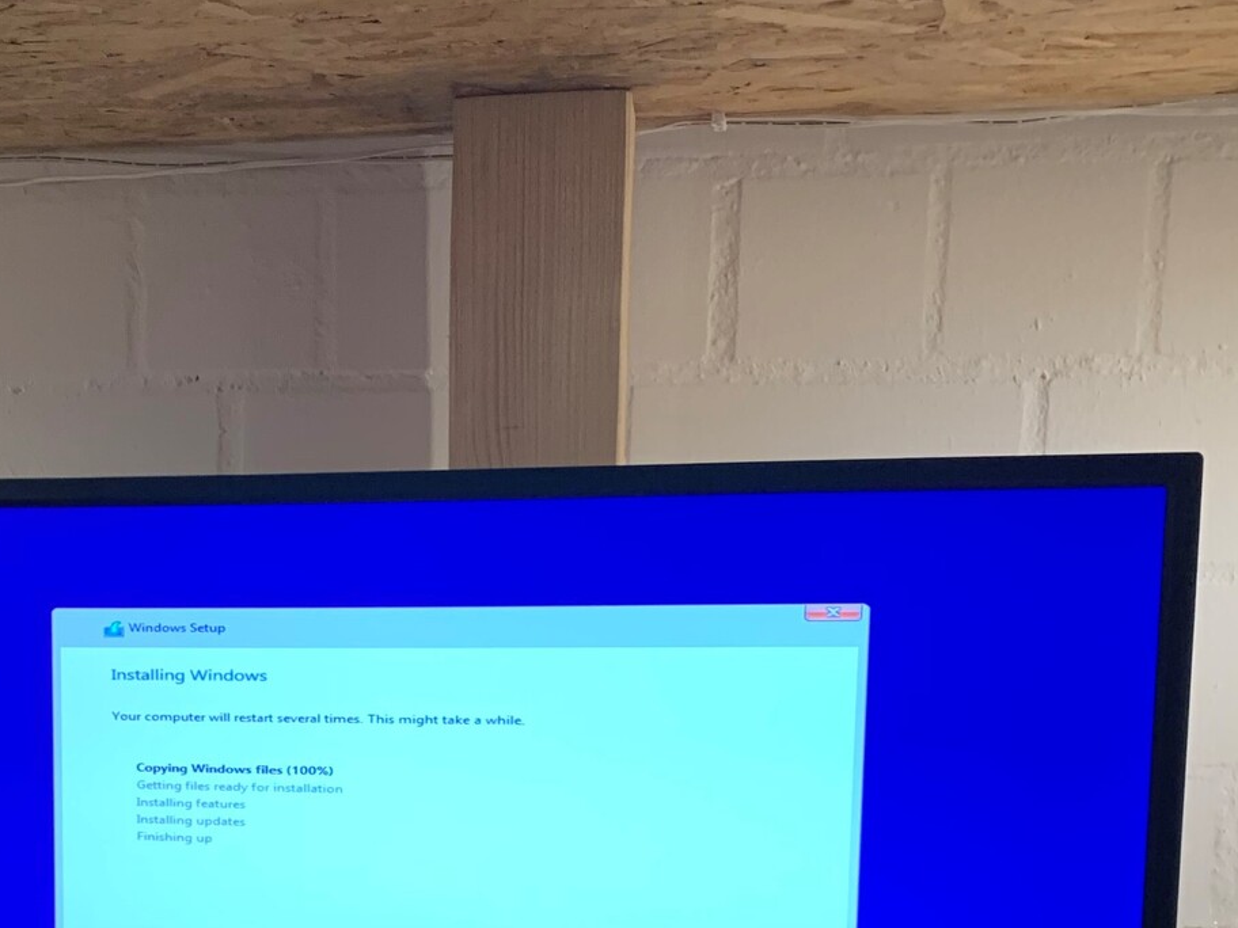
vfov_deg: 24.6
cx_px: 219
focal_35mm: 57
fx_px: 2039
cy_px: 904
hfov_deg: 32.7
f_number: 1.8
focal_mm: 4.25
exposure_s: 1/50
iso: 125
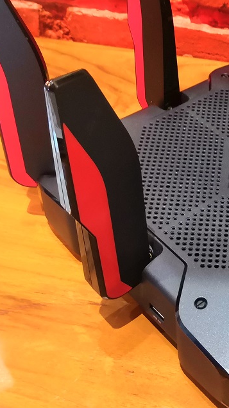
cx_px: 267
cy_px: 160
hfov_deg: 20.2
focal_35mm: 56
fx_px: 605
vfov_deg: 37.1
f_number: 1.8
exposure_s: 1/16.7
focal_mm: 3.95
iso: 640
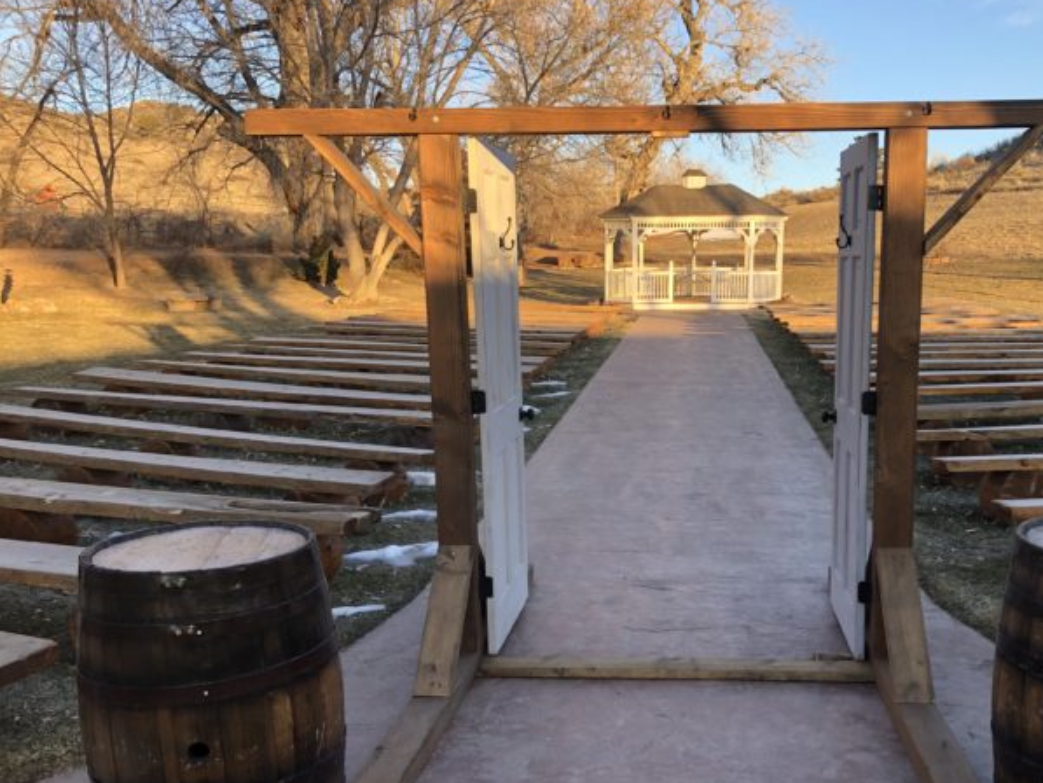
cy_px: 482
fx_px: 1085
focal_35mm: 36
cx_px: 669
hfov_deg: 50.7
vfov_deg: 39.4
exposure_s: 1/120
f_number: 1.8
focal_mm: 3.99
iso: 25
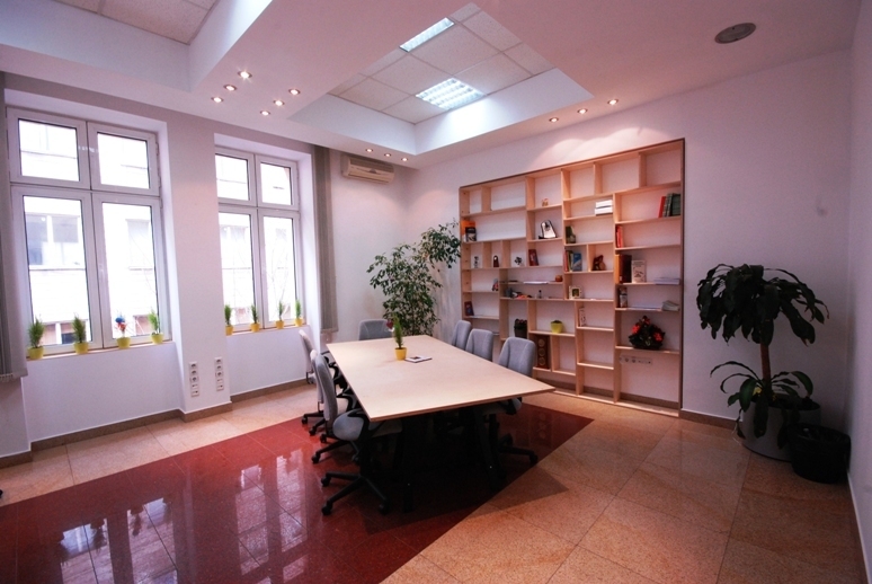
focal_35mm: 15
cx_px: 436
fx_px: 364
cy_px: 292
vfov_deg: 77.5
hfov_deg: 100.3
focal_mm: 10
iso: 640
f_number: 11
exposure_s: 1/10
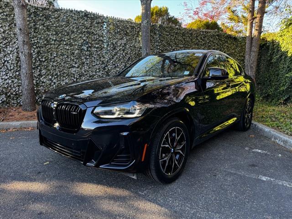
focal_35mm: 24
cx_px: 146
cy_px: 110
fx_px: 202
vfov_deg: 56.8
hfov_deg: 71.6
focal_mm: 6.76
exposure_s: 1/121
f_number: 1.78
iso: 100
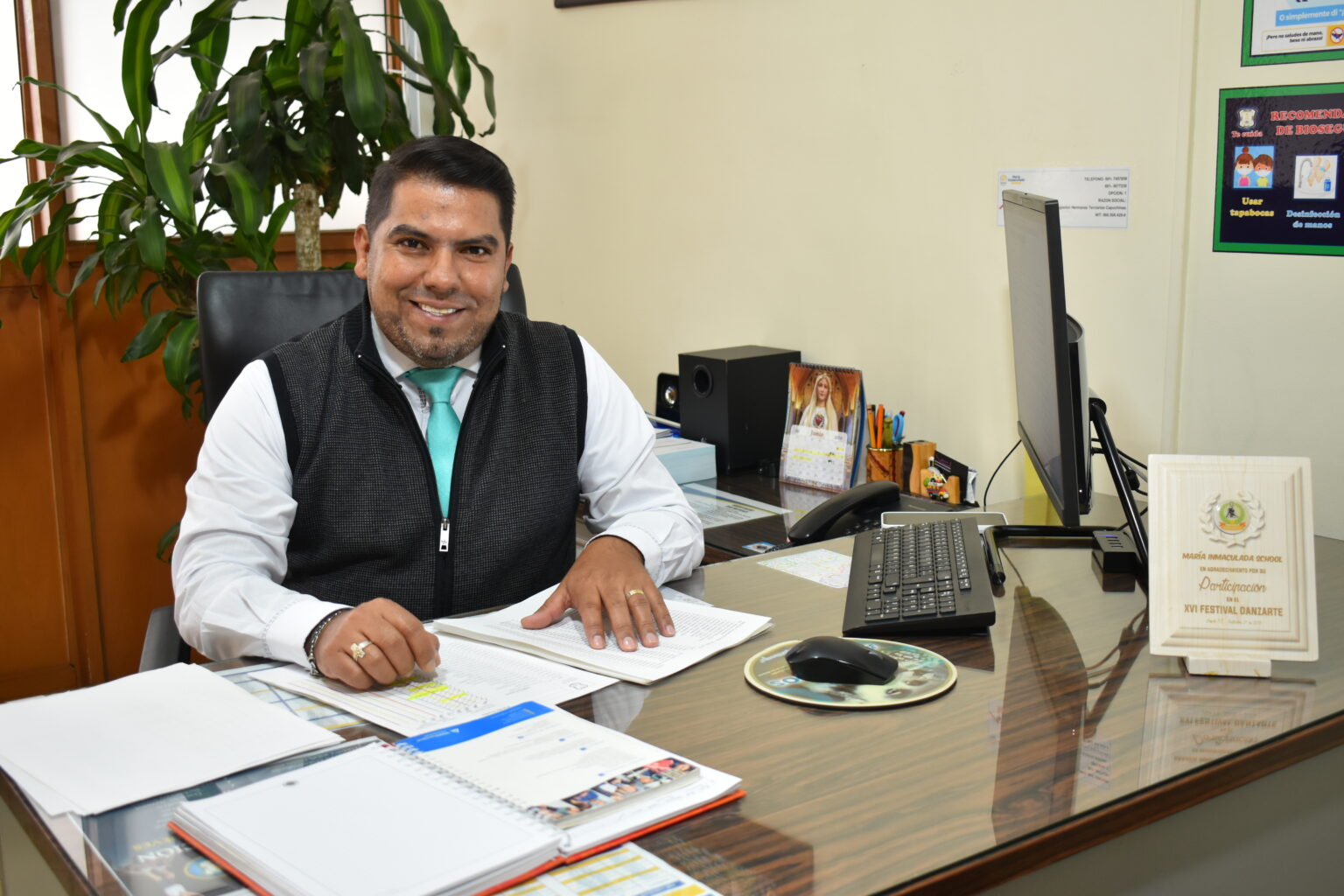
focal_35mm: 39
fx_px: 1456
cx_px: 672
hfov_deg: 49.6
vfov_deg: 34.2
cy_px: 448
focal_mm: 26
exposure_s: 1/30
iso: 500
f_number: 4
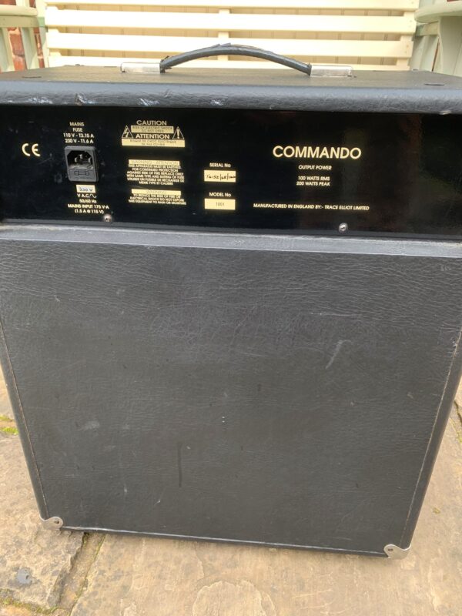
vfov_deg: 67.3
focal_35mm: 26
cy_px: 308
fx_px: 463
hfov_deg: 53.1
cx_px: 231
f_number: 1.8
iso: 40
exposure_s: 1/121
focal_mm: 4.25
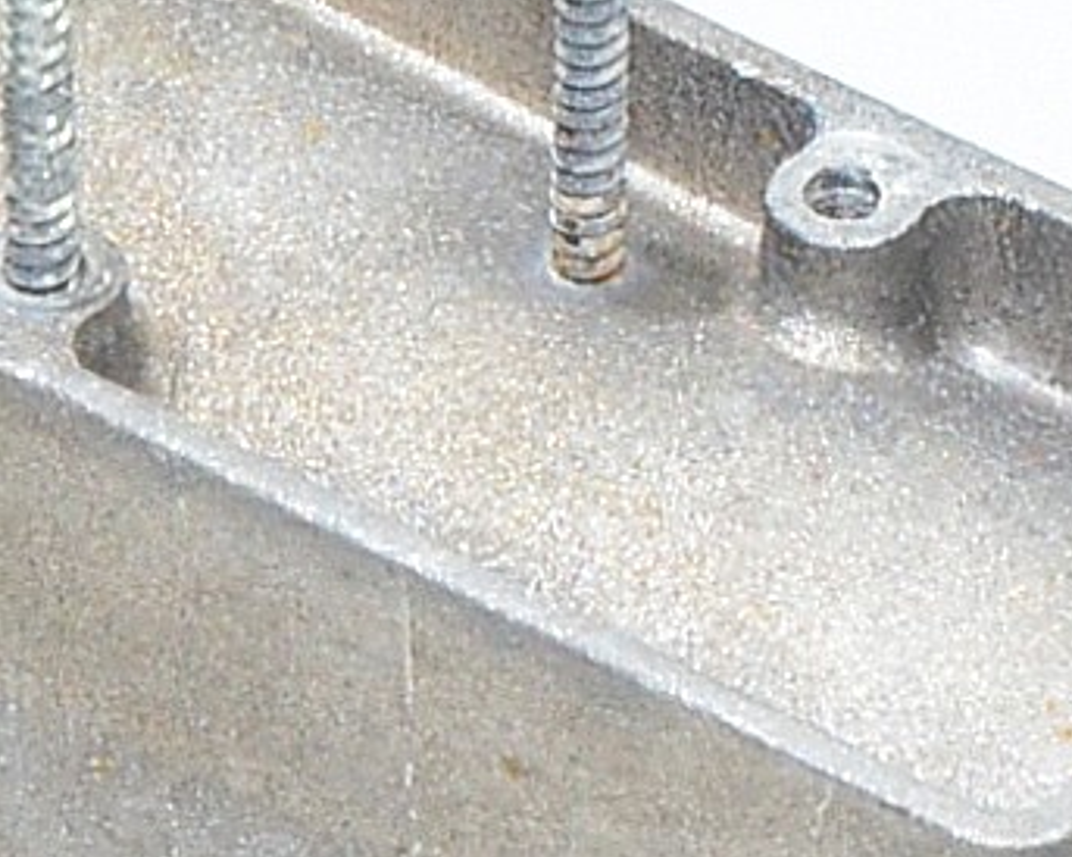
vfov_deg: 2.3
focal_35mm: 666
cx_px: -406
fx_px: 21118
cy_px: 582
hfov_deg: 2.9
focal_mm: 66
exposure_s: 1/50
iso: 1600
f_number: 16
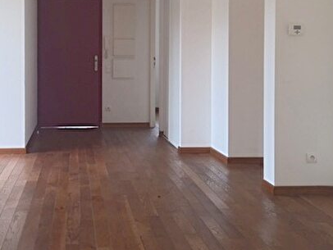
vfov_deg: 28.8
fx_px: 481
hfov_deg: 37.6
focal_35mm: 50
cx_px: 103
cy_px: 67
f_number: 2.2
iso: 32
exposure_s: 1/120
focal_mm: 4.15
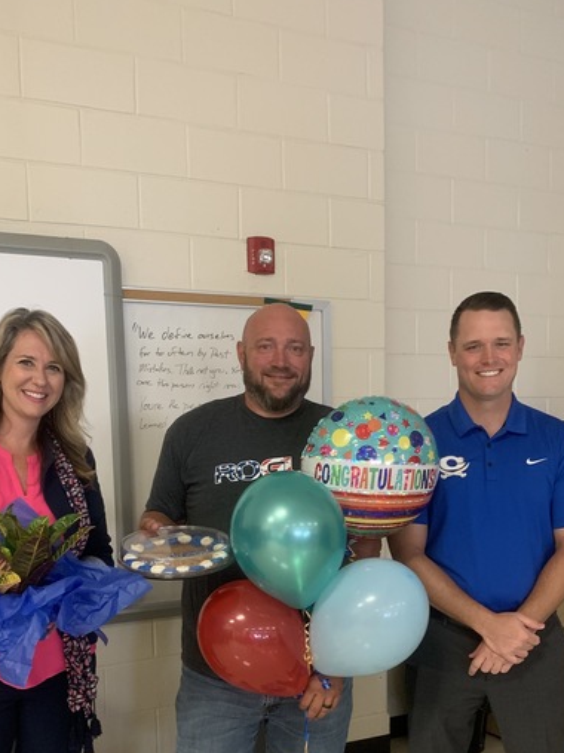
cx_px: 289
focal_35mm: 41
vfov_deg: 44.5
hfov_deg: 35.1
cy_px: 551
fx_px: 891
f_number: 1.8
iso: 320
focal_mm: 4.25
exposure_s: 1/40
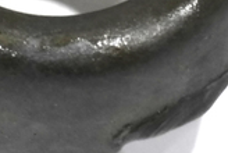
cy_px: 6
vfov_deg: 4.2
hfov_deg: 6.3
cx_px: 7
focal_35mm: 327
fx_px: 2075
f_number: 18
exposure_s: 1/1.25
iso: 100
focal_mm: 55
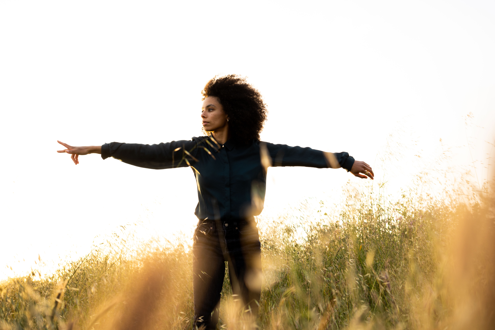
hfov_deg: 54.4
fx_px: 481
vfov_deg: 37.8
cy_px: 165
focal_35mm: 35
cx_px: 248
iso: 100
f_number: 3.5
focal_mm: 35
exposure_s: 1/250
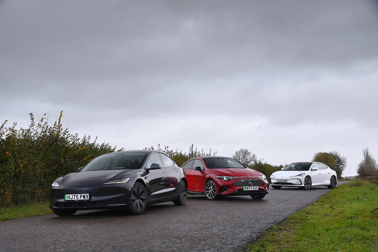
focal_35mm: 40
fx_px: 425
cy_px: 126
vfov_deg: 33.0
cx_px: 189
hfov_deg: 47.9
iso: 500
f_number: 9
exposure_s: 1/30
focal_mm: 27
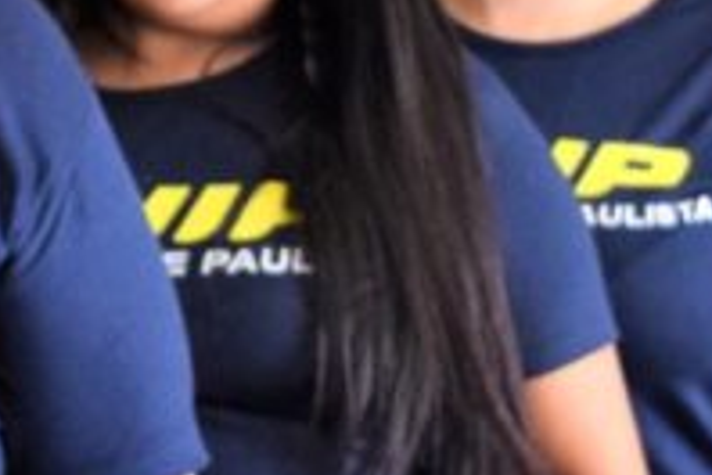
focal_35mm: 194
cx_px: -93
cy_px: -49
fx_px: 3828
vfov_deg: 7.1
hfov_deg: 10.5
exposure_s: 1/160
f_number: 4.5
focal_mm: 25
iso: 800
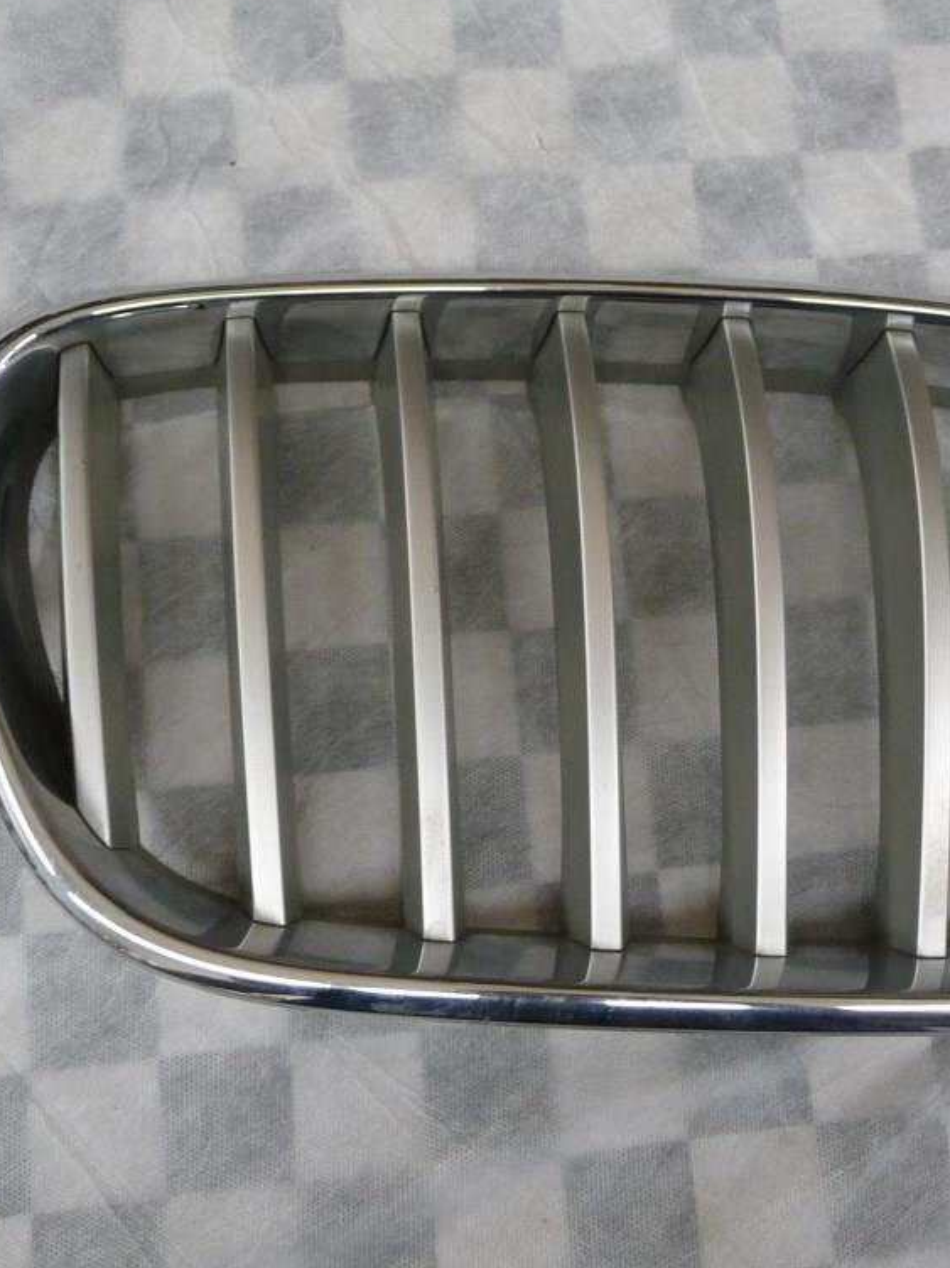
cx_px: 601
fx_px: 1647
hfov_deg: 32.0
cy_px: 621
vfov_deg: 42.1
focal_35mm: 45
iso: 250
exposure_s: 1/30
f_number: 3.3
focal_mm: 4.7
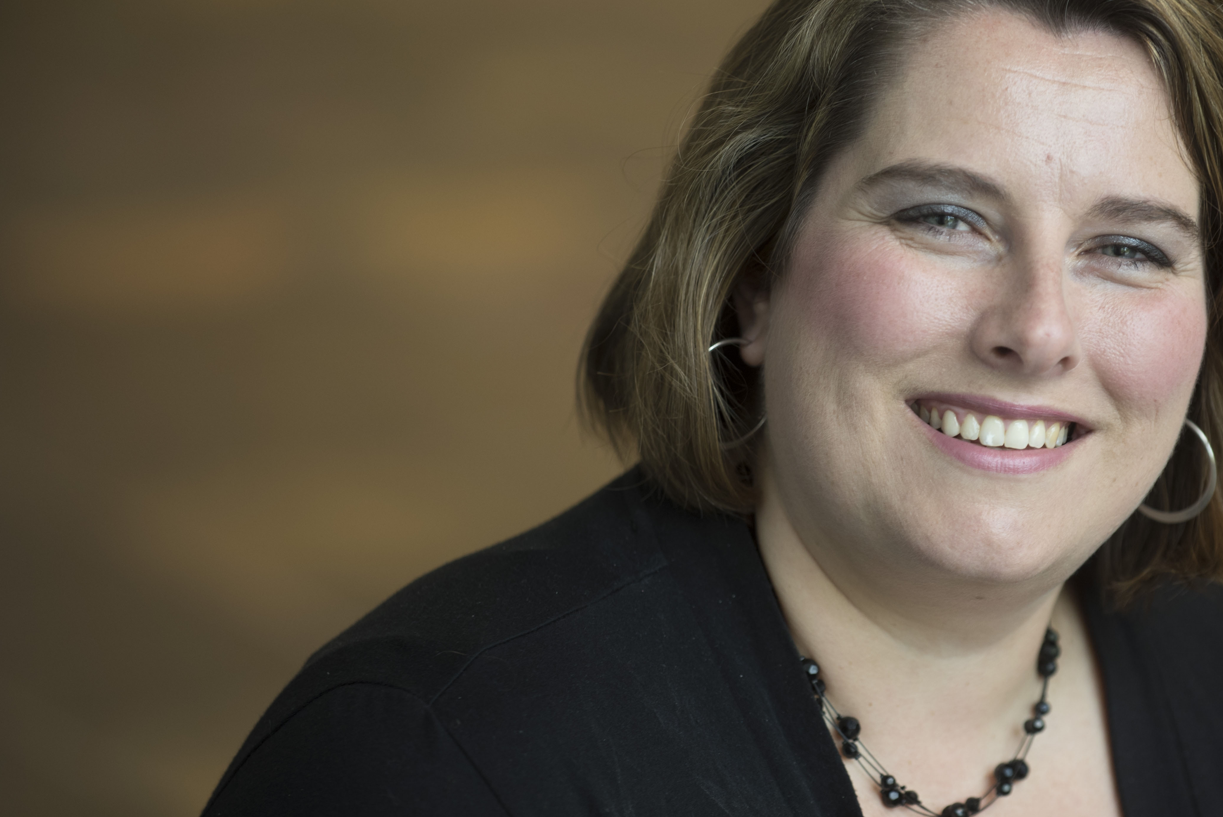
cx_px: 840
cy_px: 382
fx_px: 7918
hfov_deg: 8.8
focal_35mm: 233
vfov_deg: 5.9
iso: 320
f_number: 2.8
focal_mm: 160
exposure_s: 1/60
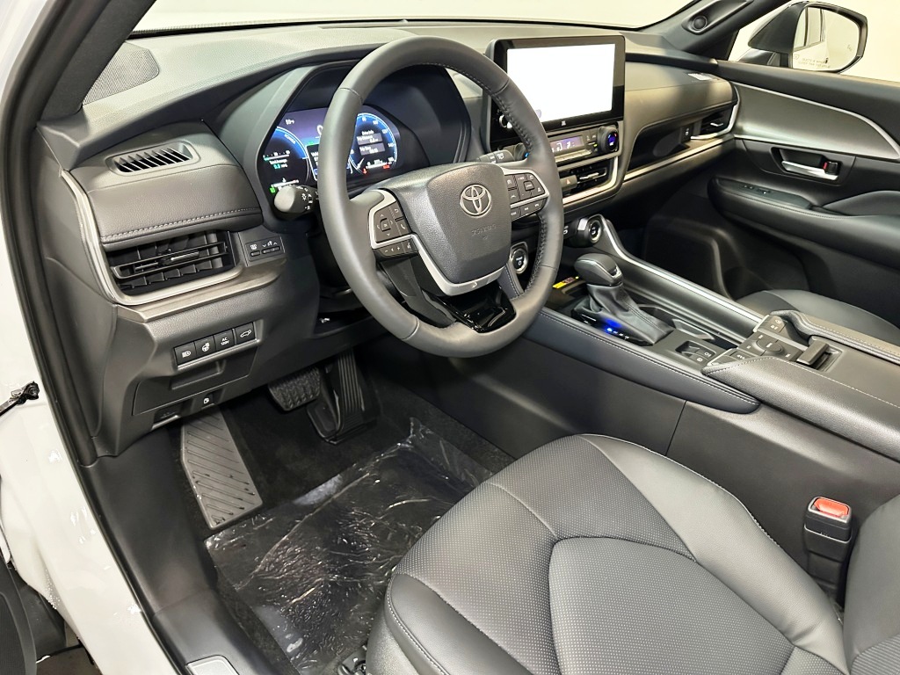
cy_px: 338
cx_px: 450
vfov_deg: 56.8
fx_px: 624
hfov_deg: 71.6
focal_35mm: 24
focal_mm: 6.86
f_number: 1.78
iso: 800
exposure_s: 1/30
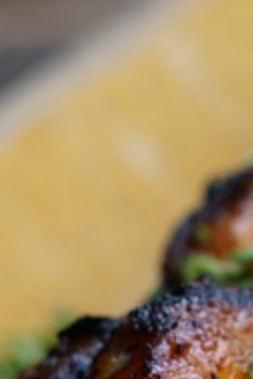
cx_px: 322
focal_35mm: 308
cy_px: 295
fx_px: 3241
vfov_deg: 6.7
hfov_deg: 4.5
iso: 100
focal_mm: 50
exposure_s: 1/60
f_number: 3.5
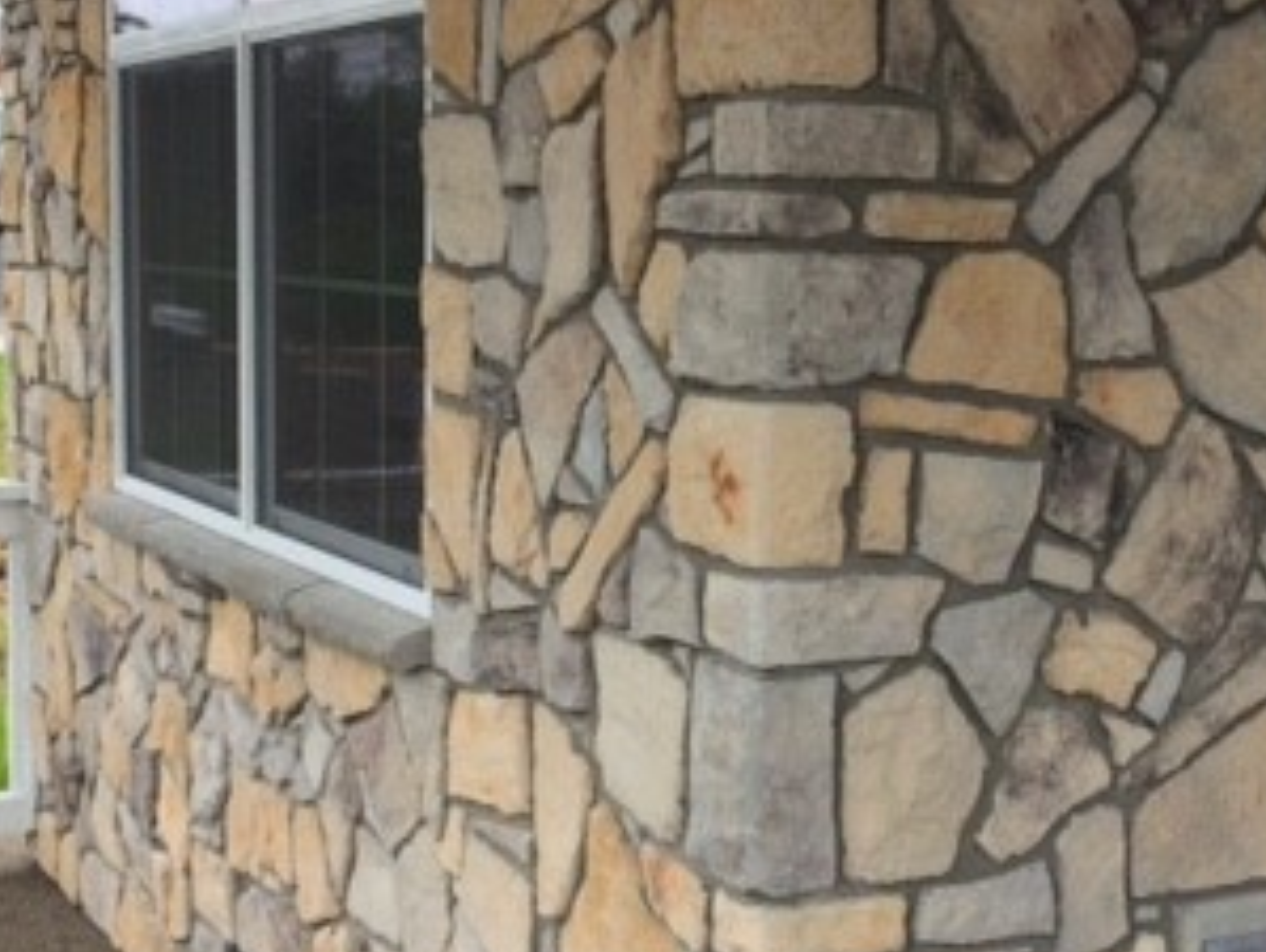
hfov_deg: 30.9
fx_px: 2270
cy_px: 465
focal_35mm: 62
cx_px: 843
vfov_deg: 23.7
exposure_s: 1/387
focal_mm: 4.15
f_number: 2.2
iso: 32
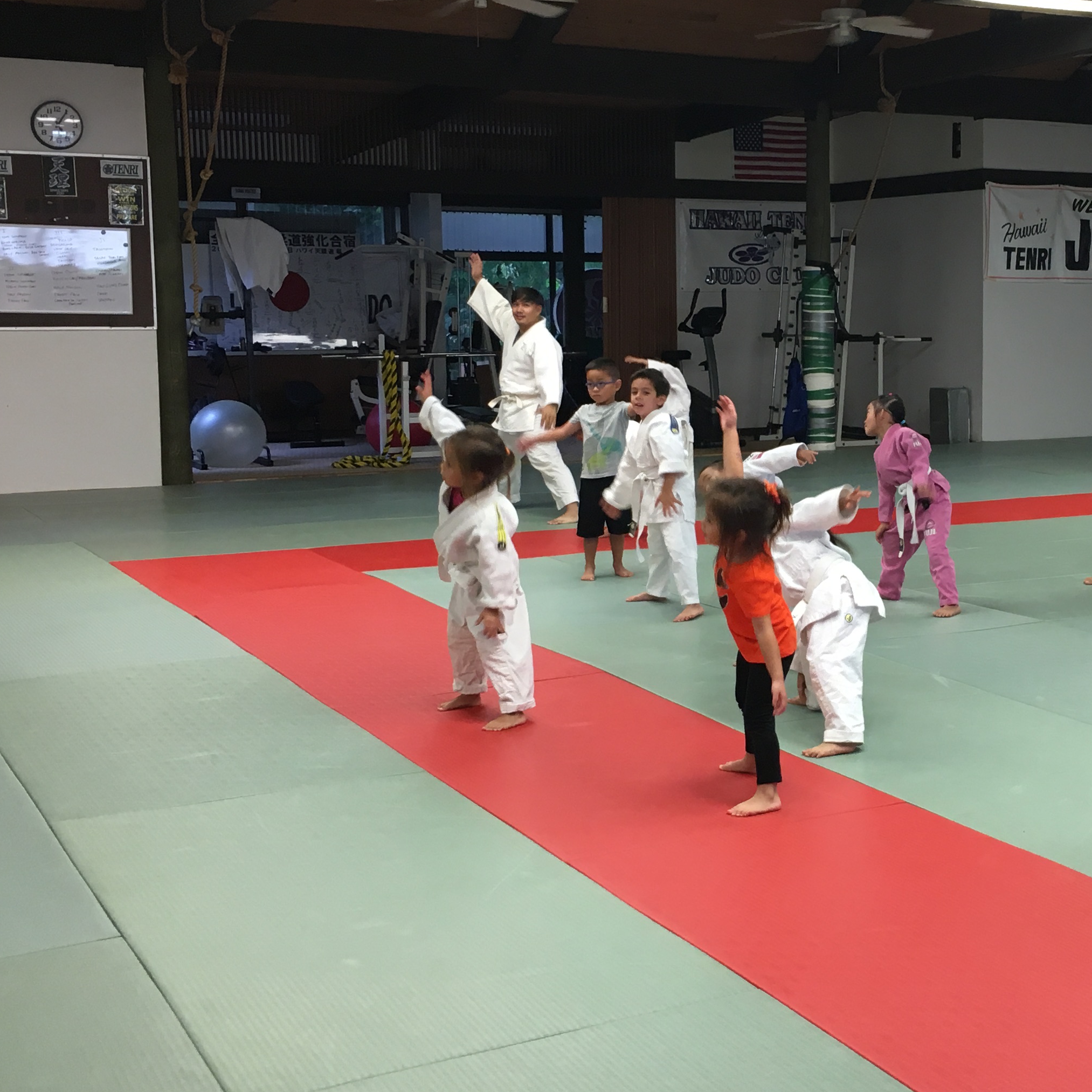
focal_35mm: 51
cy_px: 507
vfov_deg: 33.4
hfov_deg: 32.5
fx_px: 1820
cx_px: 865
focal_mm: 4.15
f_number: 2.2
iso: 64
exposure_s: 1/30
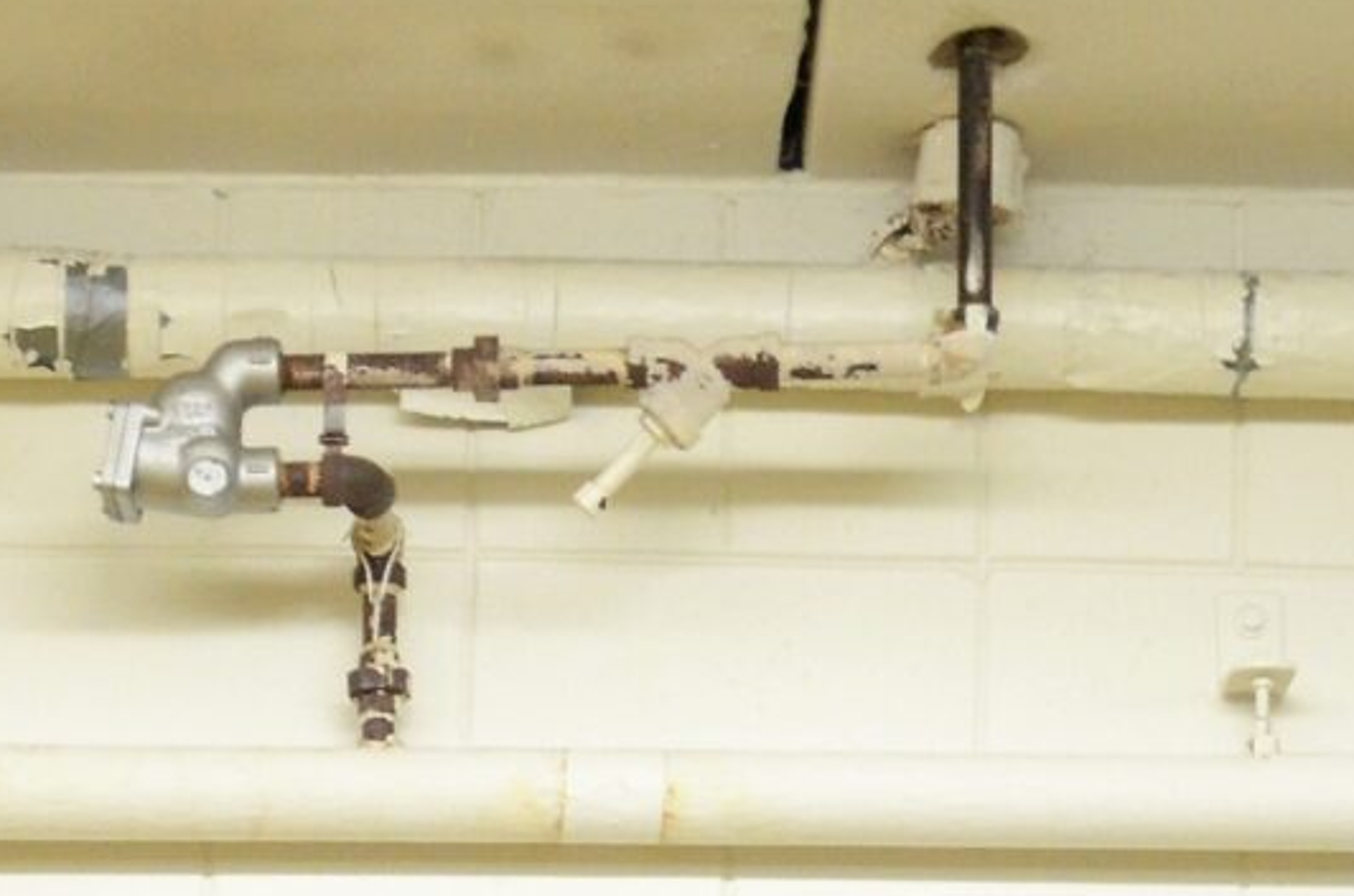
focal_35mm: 130
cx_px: 394
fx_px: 4878
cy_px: 2103
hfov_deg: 15.8
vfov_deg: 9.4
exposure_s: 1/100
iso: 1600
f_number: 3.5
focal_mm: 18
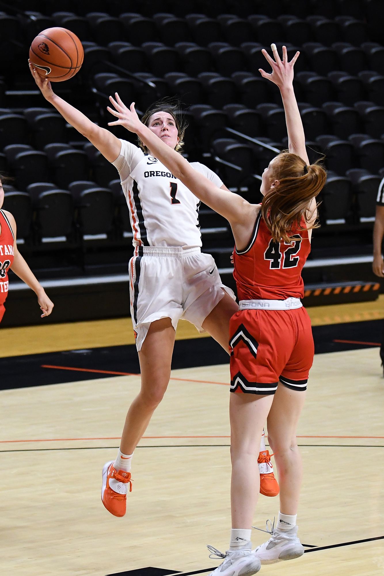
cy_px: 288
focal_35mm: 123
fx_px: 1967
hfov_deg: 11.1
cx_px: 192
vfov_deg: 16.7
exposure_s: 1/1250
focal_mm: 82
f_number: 2.8
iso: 2500
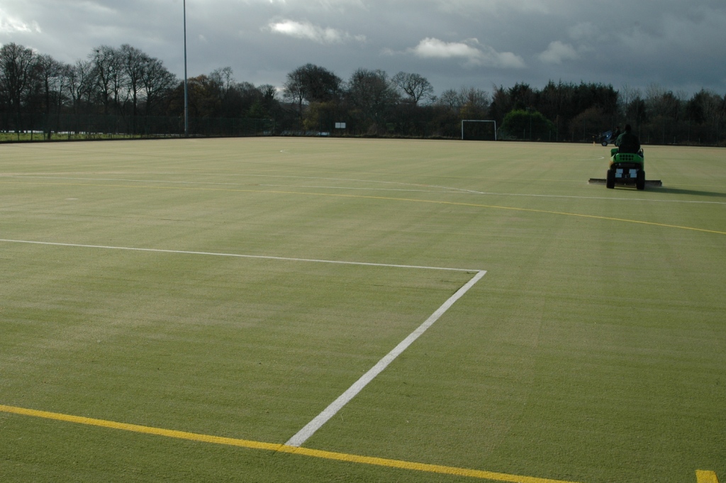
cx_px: 363
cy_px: 242
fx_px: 846
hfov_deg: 46.4
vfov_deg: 31.8
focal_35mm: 42
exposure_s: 1/400
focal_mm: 28
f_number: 10
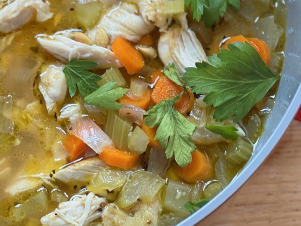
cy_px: -43
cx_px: 137
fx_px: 1278
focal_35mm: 147
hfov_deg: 13.4
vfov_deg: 9.9
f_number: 2.8
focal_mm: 9
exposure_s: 1/40
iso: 160
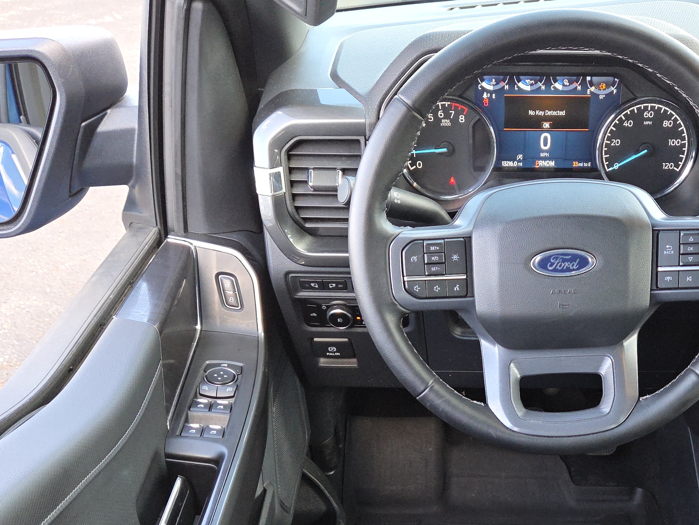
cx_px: 498
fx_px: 848
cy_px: 467
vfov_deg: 32.7
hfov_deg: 43.7
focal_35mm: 42
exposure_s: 1/180
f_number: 1.8
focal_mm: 5.4
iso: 160
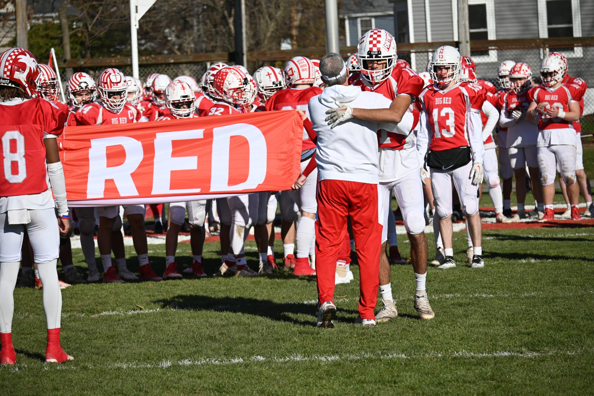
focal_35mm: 180
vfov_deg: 7.6
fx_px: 2970
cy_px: 198
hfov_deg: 11.4
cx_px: 297
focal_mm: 120
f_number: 5.3
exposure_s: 1/1250
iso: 100
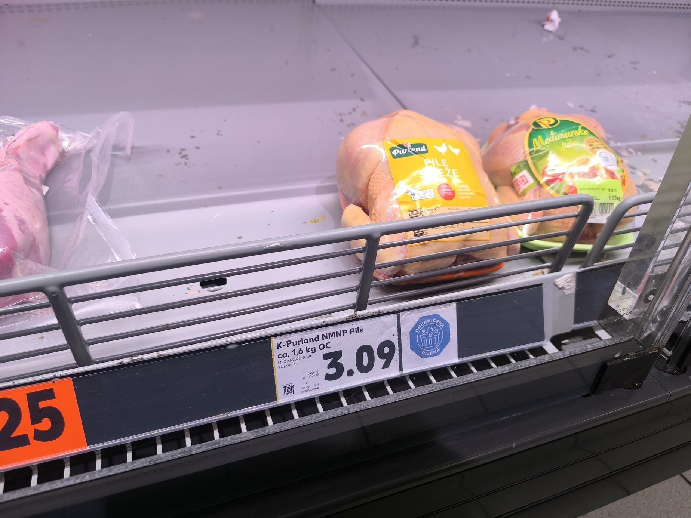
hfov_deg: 73.9
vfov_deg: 58.9
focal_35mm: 23
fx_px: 459
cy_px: 259
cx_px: 346
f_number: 1.65
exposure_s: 1/100
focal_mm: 6.14
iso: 320
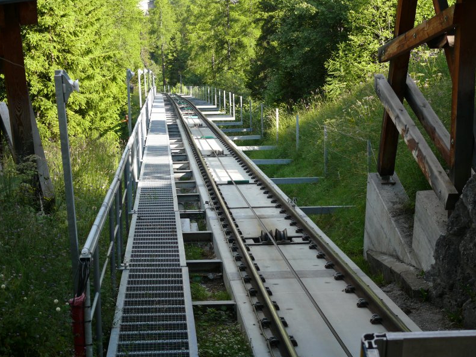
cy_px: 180
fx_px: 1196
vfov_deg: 17.0
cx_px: 236
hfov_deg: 22.5
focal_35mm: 87
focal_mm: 18.2
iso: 100
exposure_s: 1/200
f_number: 4
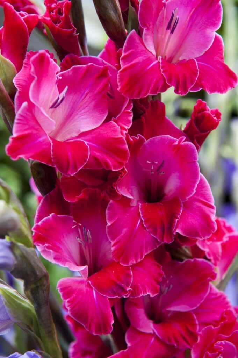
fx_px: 695
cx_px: 119
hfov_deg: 19.4
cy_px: 179
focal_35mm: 70
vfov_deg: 28.9
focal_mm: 70
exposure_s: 1/160
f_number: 6.3
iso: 200
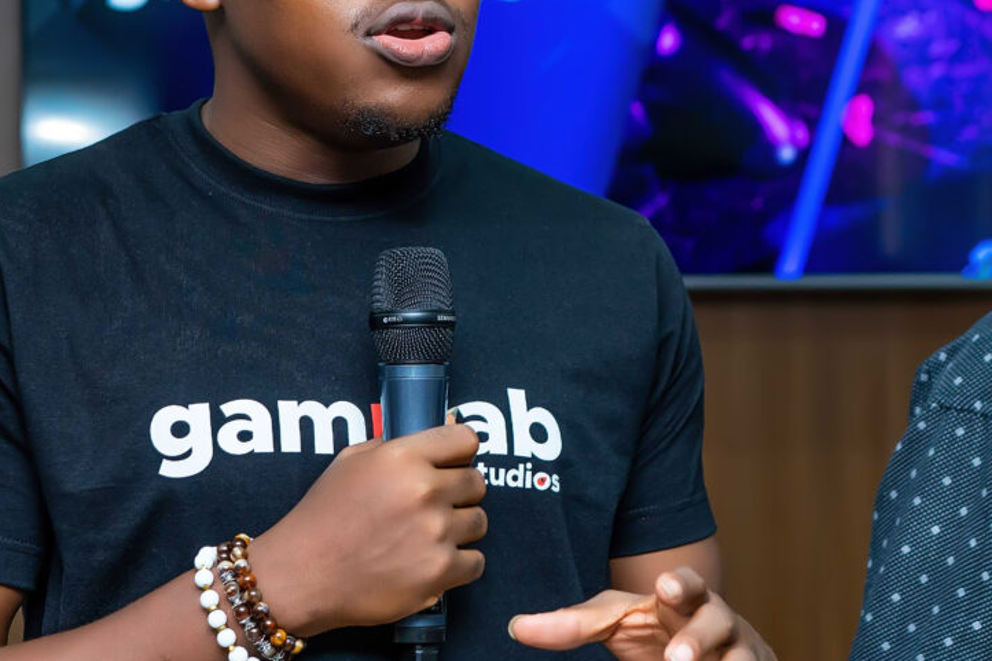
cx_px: 354
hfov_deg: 17.5
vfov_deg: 11.7
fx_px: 3223
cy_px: 250
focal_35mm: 117
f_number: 4.5
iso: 1000
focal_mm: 55
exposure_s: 1/125
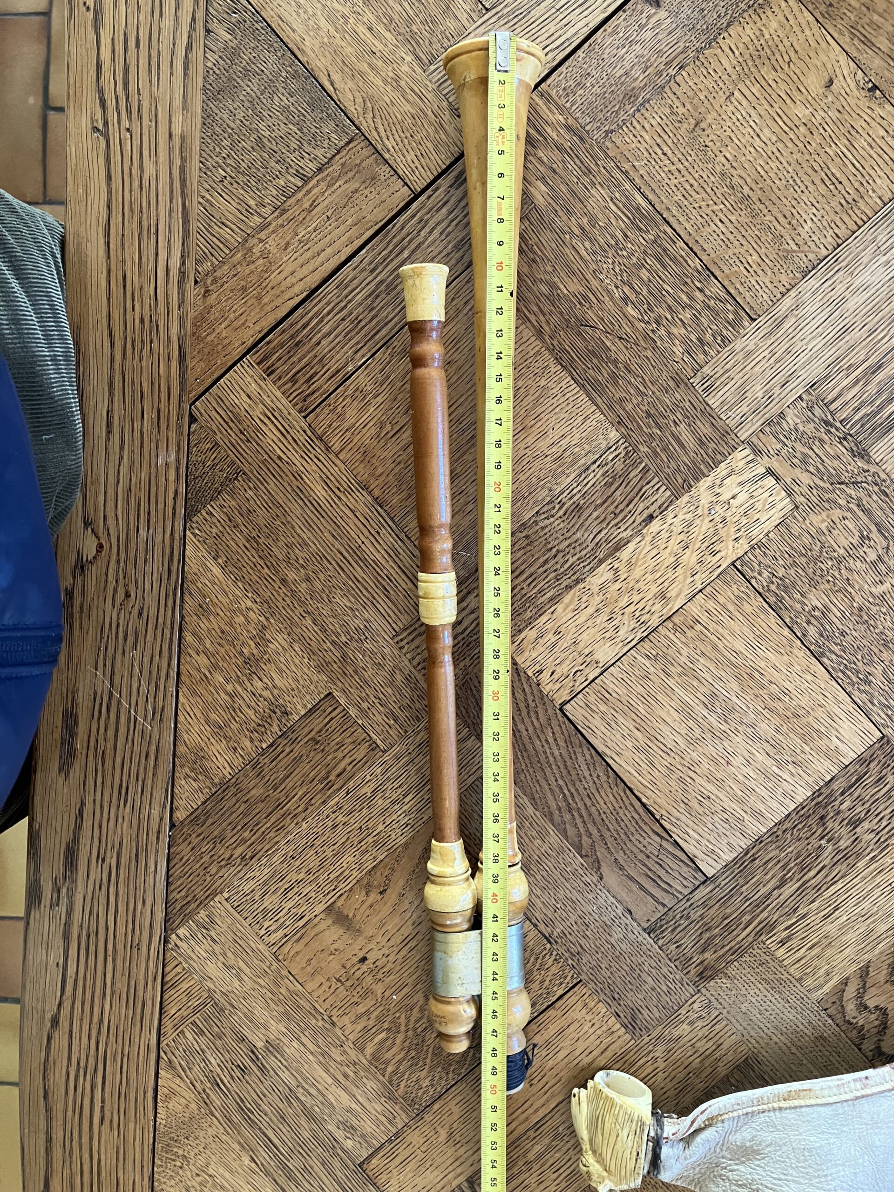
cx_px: 447
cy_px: 596
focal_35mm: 28
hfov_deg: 49.7
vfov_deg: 63.4
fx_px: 964
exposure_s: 1/50
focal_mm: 3.99
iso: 200
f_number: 1.8
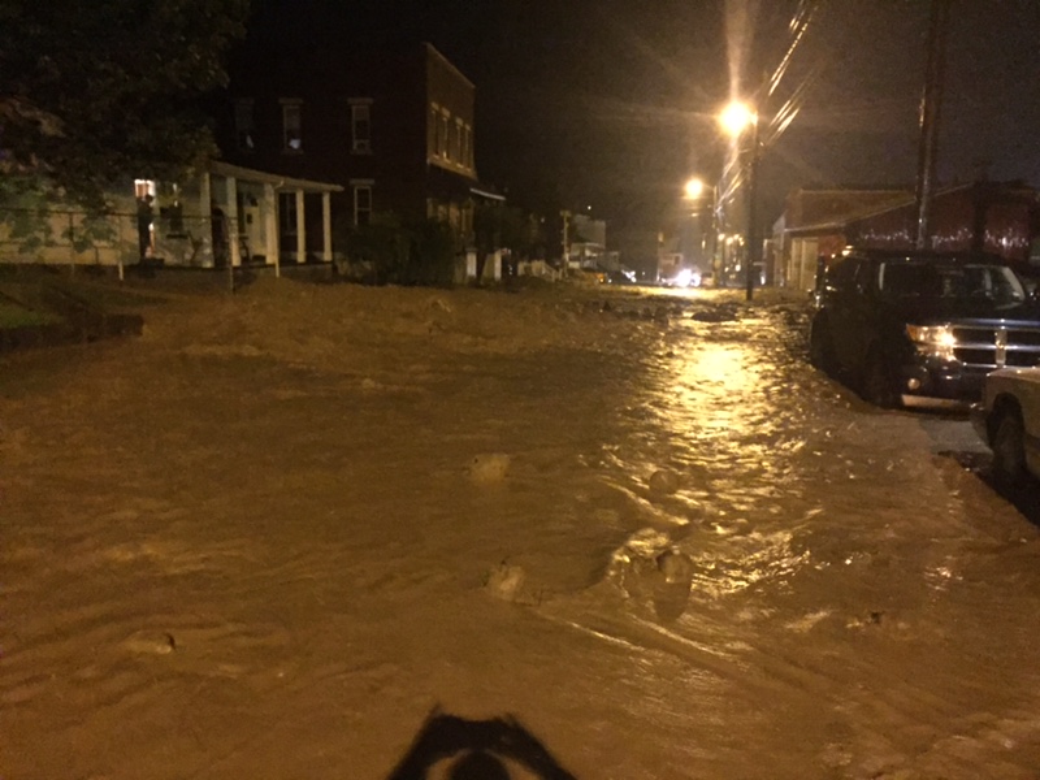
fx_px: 871
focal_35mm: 29
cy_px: 390
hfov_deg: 61.7
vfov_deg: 48.2
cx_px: 520
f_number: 2.2
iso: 2000
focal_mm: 4.15
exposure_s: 1/15
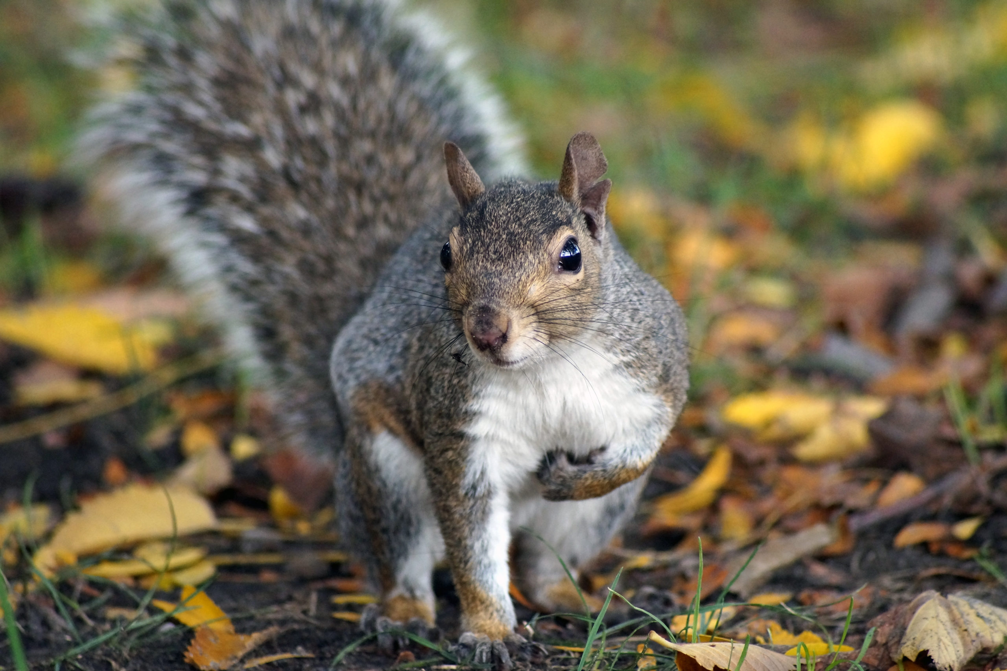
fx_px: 12580
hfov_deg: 4.6
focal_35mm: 450
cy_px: 336
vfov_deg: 3.1
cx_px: 504
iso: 1600
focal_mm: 300
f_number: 5.6
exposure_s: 1/500
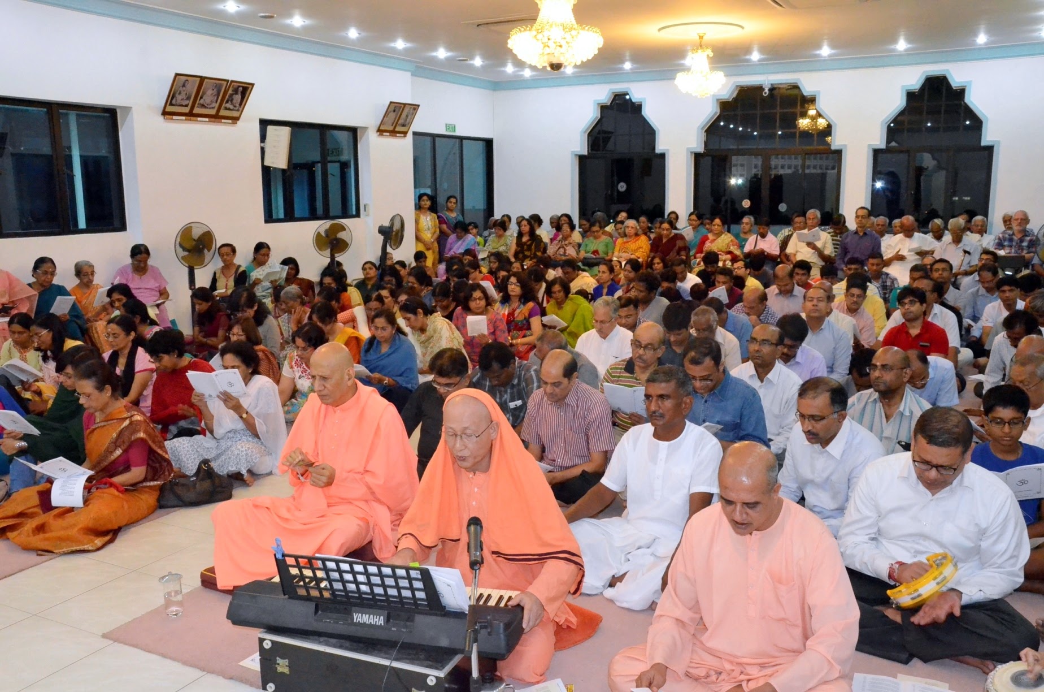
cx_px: 522
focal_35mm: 32
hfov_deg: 59.6
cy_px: 346
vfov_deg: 41.5
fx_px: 912
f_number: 8
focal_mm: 21
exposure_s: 1/60
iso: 6400
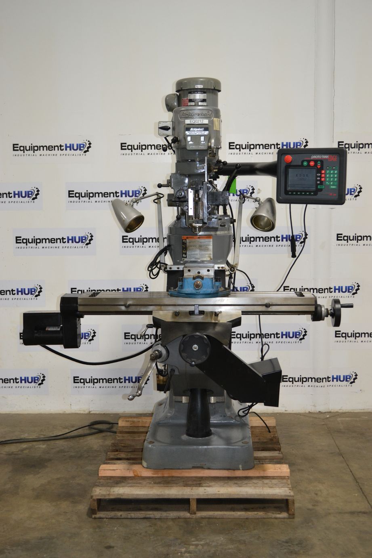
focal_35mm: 45
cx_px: 186
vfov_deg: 43.6
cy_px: 279
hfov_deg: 29.9
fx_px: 698
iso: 800
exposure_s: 1/60
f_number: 4.5
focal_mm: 30
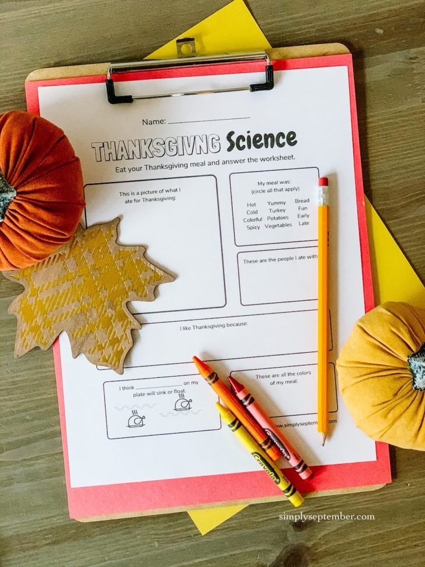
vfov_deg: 36.8
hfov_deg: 28.0
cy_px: 284
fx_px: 851
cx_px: 212
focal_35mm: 52
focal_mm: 6
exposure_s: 1/40
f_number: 2.4
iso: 320
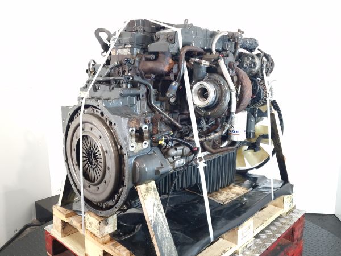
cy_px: 128
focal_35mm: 23
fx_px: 227
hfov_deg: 73.9
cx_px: 170
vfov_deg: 58.9
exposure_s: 1/50
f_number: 1.8
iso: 200
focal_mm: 6.4
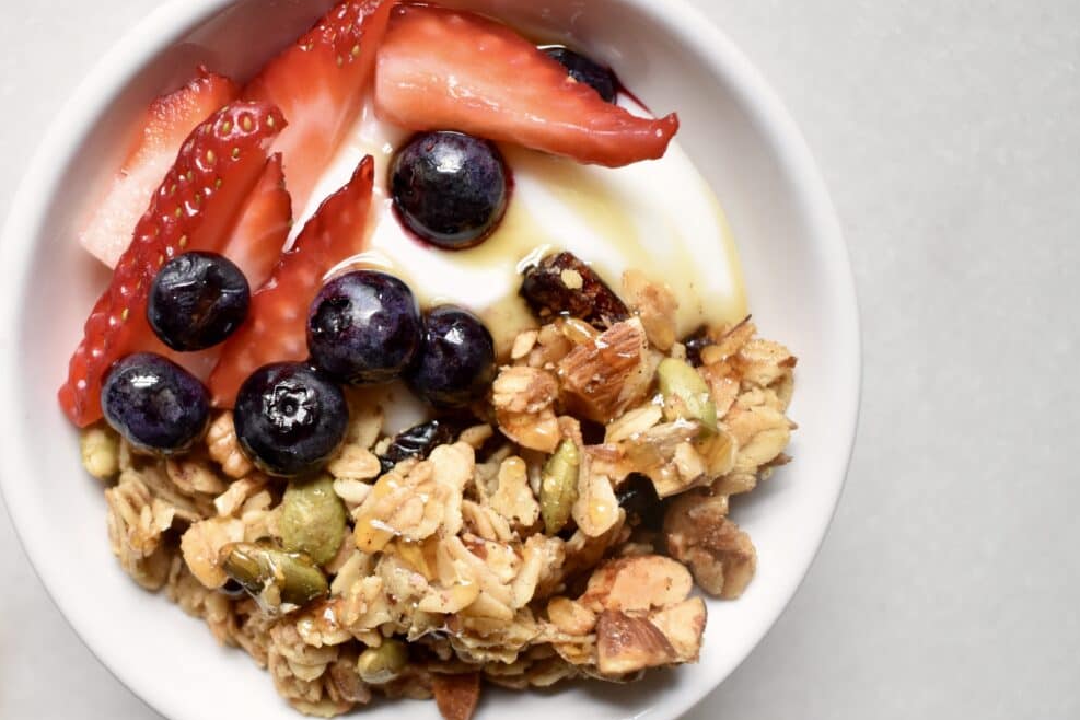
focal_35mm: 42
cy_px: 384
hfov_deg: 45.3
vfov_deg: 31.9
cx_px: 314
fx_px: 1260
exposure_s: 1/200
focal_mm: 18
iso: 640
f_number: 3.5
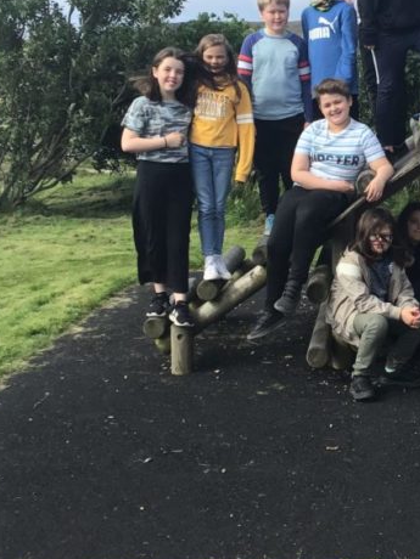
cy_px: 239
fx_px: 1116
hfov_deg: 20.5
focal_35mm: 69
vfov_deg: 28.1
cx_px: 432
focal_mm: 3.3
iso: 25
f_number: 2.4
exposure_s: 1/1072
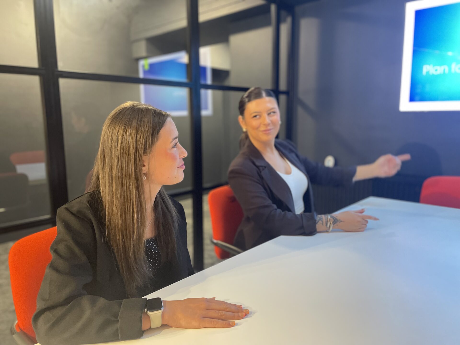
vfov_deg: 53.1
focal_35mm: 26
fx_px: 346
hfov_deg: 67.3
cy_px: 172
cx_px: 230
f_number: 1.6
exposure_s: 1/33
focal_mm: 4.2
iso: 400
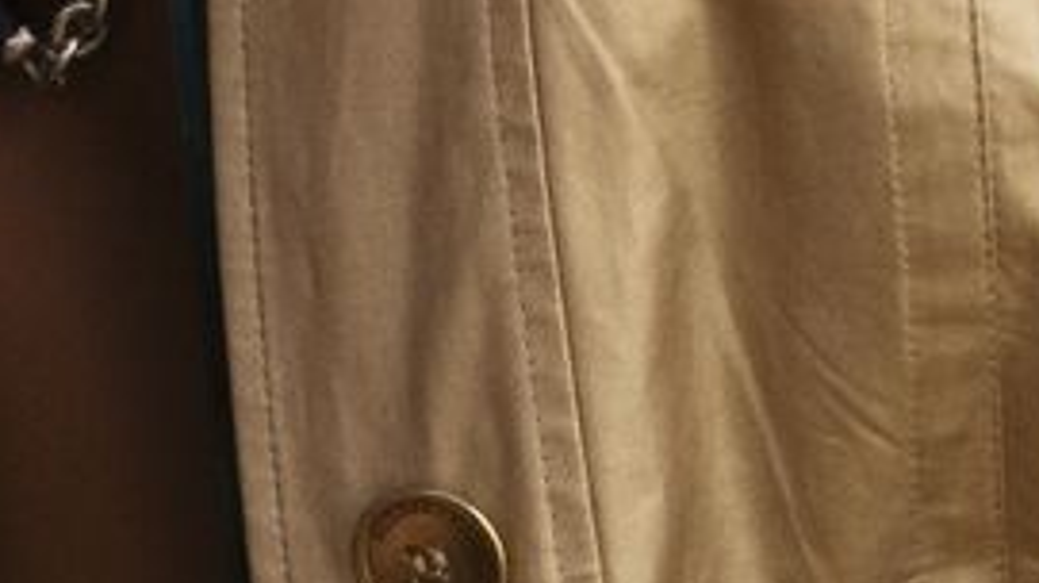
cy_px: -1665
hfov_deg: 3.1
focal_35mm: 706
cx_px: 786
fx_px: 19437
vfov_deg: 1.7
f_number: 8
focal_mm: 95
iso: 640
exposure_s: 1/320
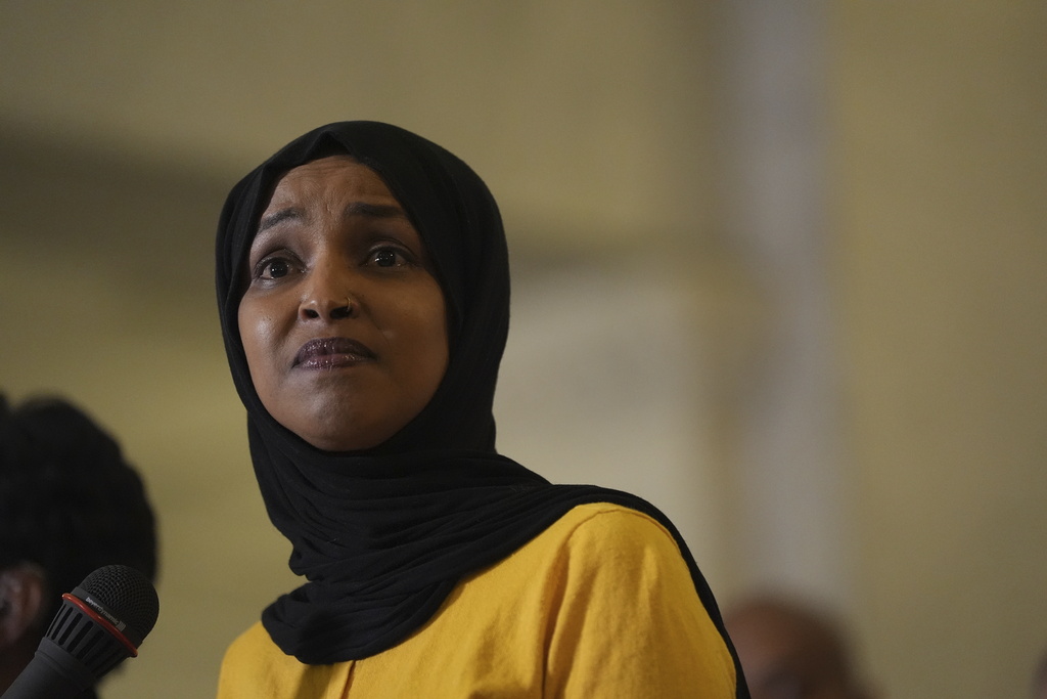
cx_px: 524
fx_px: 5672
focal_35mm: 195
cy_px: 350
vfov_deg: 7.0
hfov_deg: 10.5
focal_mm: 195
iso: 5000
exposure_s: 1/320
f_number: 2.8
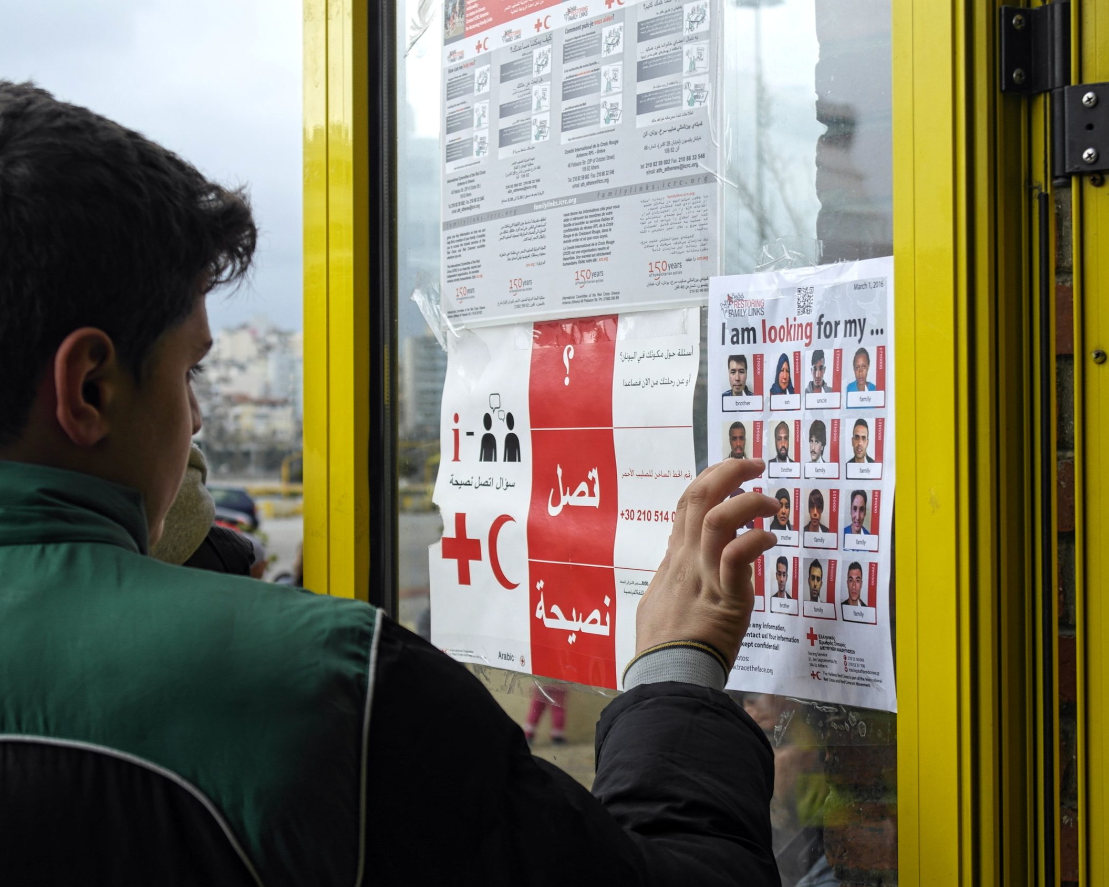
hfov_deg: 28.7
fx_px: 2166
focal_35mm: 66
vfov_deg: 23.1
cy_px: 443
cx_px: 615
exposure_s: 1/200
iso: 100
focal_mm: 38
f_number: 5.6
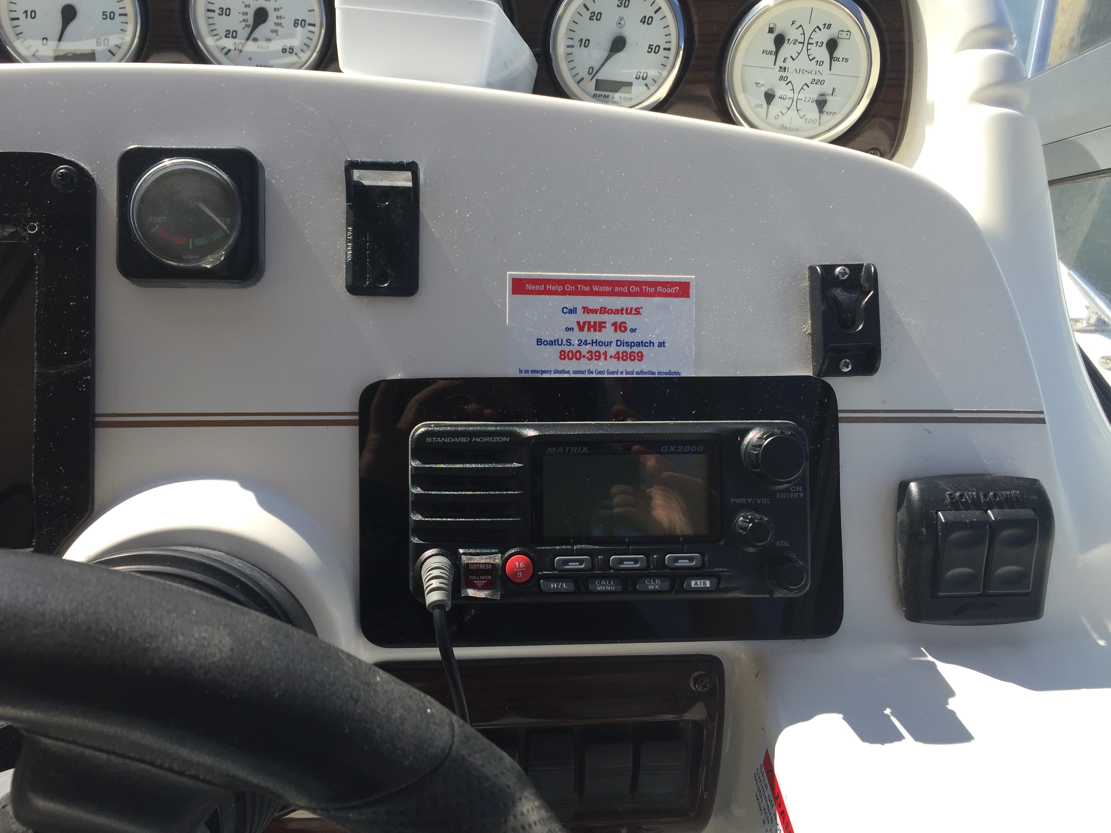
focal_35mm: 29
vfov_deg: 48.2
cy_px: 416
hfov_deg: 61.7
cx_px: 556
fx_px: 931
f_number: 2.2
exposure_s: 1/1163
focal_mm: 4.15
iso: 32
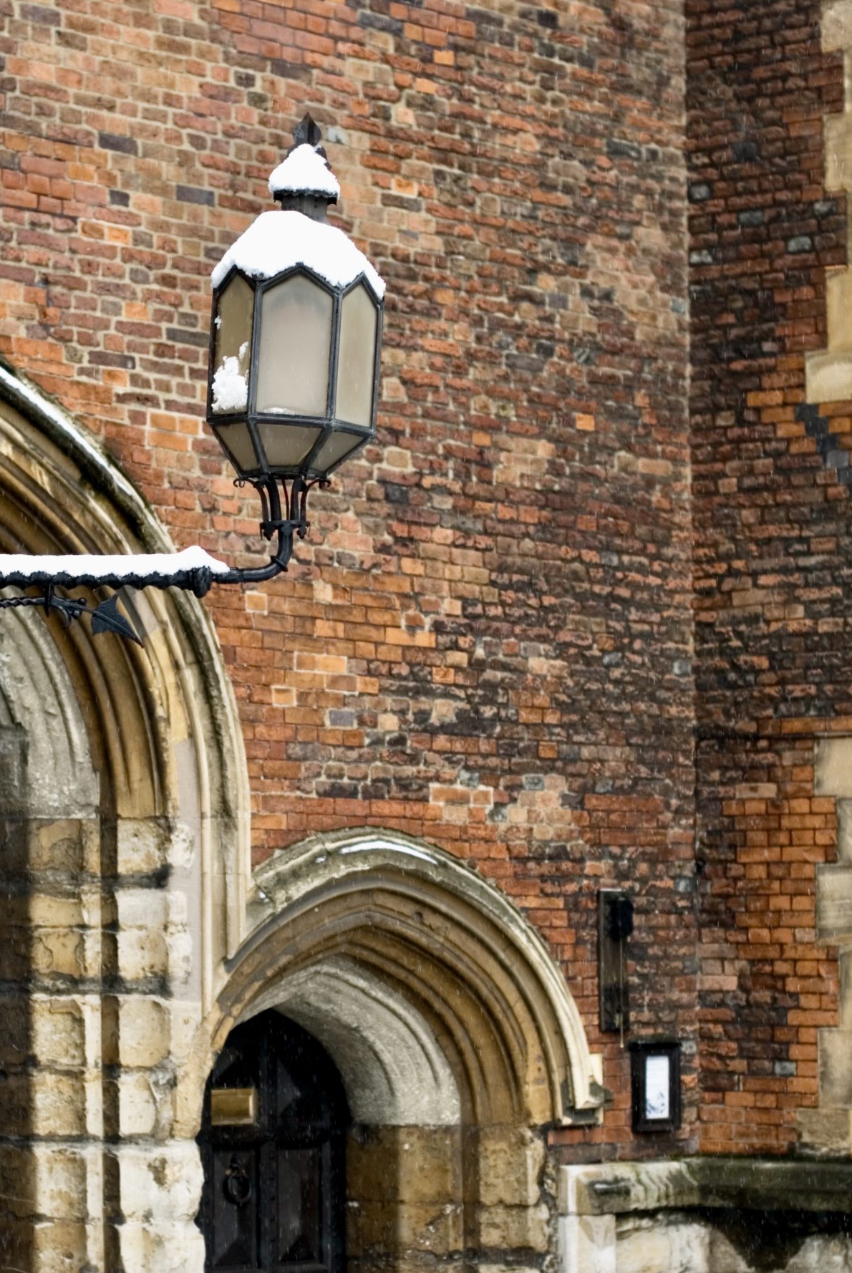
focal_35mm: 108
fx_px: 3823
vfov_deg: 18.9
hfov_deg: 12.7
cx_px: 262
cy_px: 831
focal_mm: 50
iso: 100
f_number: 2
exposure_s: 1/100
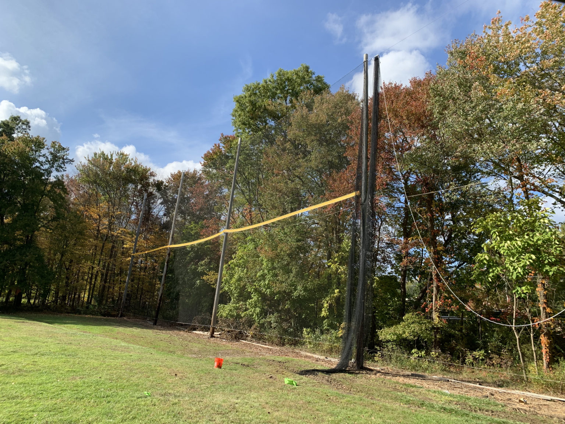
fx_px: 424
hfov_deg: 67.3
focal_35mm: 26
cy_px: 212
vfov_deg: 53.1
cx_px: 282
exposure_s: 1/1332
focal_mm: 4.25
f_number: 1.8
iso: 25
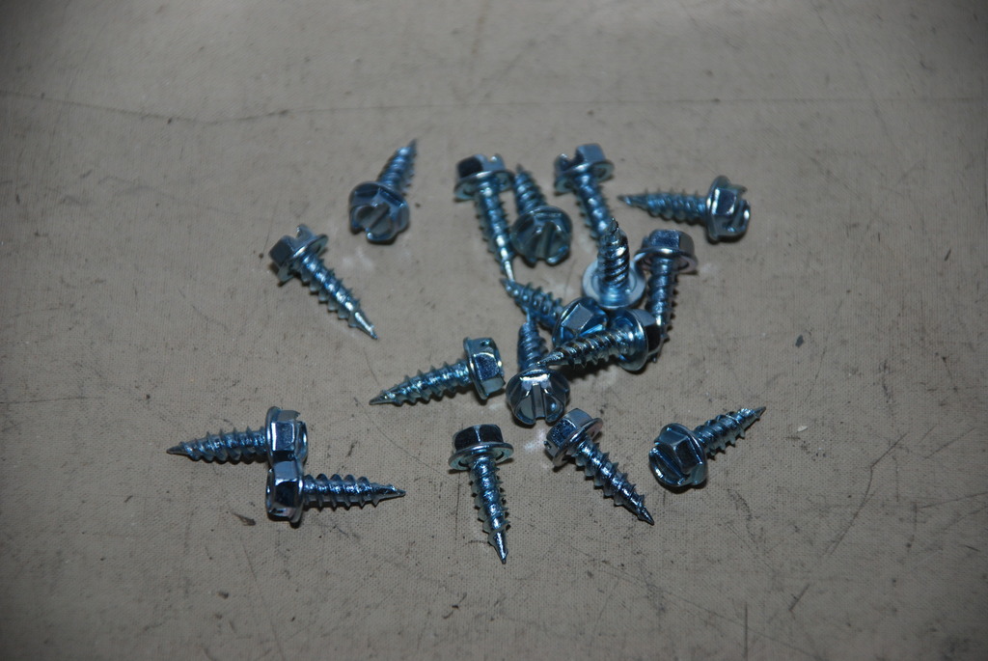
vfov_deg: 6.8
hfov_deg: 10.1
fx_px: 5563
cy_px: 330
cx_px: 494
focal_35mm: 202
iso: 200
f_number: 5.6
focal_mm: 135
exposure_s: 1/60
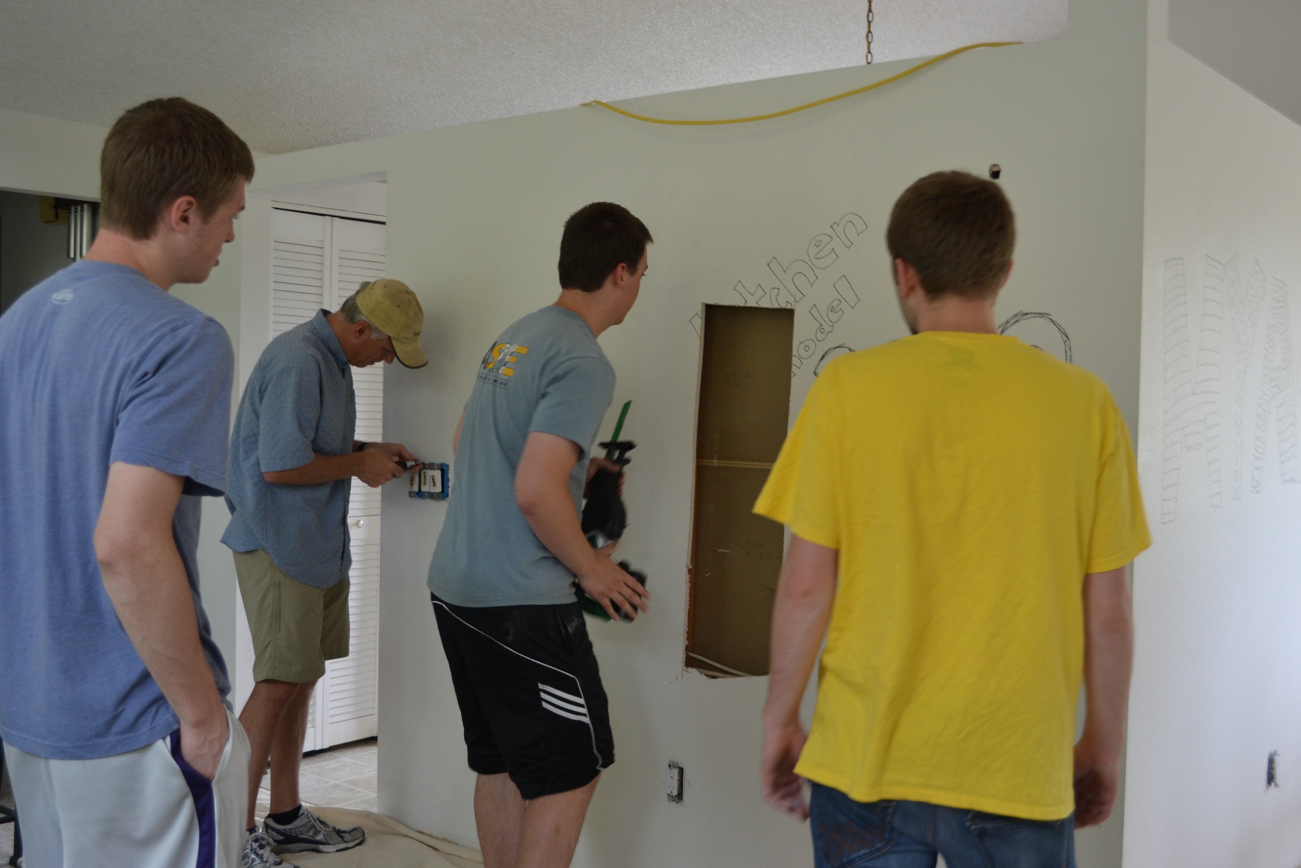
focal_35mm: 39
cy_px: 434
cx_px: 650
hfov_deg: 49.6
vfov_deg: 34.2
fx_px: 1409
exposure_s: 1/40
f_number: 4.2
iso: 400
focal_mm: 26
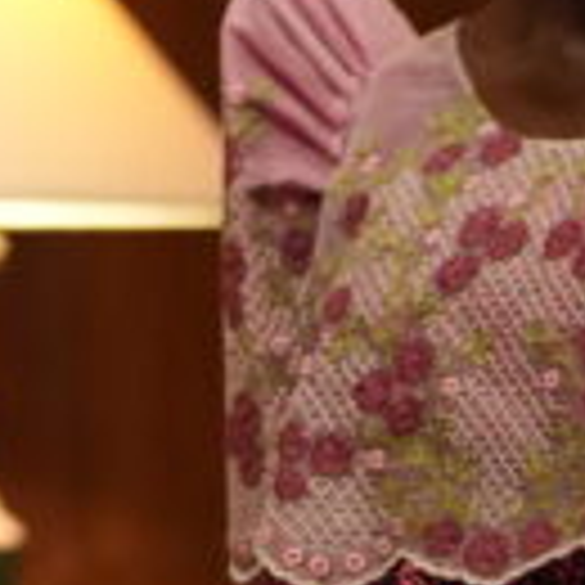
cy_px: 1053
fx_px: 9885
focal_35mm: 517
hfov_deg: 3.4
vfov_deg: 3.4
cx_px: 842
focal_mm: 85
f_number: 1.8
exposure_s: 1/125
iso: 2500
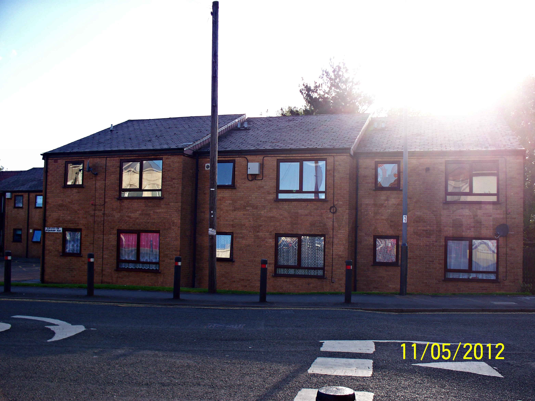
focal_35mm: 36
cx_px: 268
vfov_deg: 39.7
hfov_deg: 51.4
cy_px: 200
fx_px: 556
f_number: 2.8
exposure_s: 1/320
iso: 64
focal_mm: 7.54
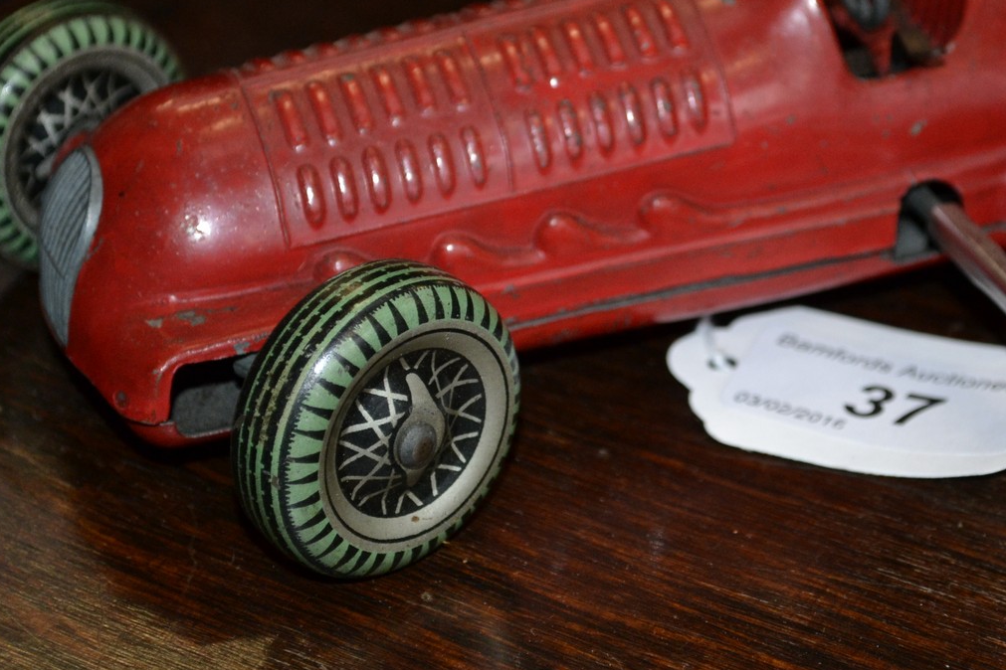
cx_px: 657
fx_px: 3185
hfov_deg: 17.9
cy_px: 220
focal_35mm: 114
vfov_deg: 12.0
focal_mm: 48
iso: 1000
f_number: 5.6
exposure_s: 1/60
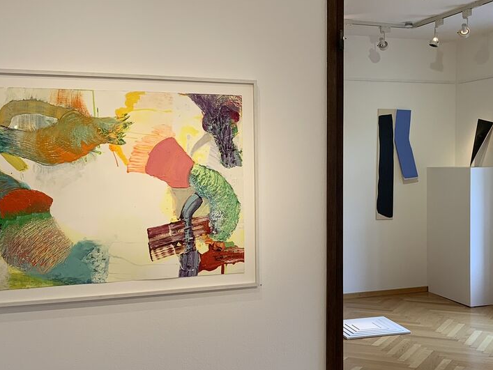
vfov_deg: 29.6
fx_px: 698
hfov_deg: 38.5
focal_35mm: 49
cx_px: 328
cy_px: 222
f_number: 1.8
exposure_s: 1/100
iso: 50
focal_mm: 4.25
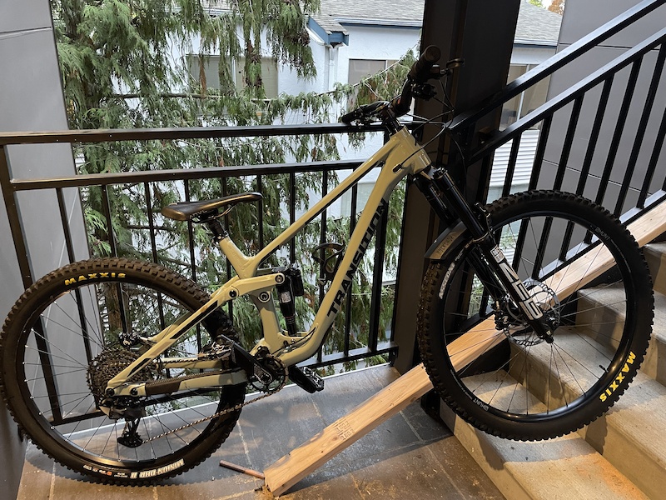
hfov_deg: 67.3
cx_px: 333
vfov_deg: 53.1
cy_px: 250
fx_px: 500
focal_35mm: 26
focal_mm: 4.2
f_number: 1.6
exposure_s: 1/30
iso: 500
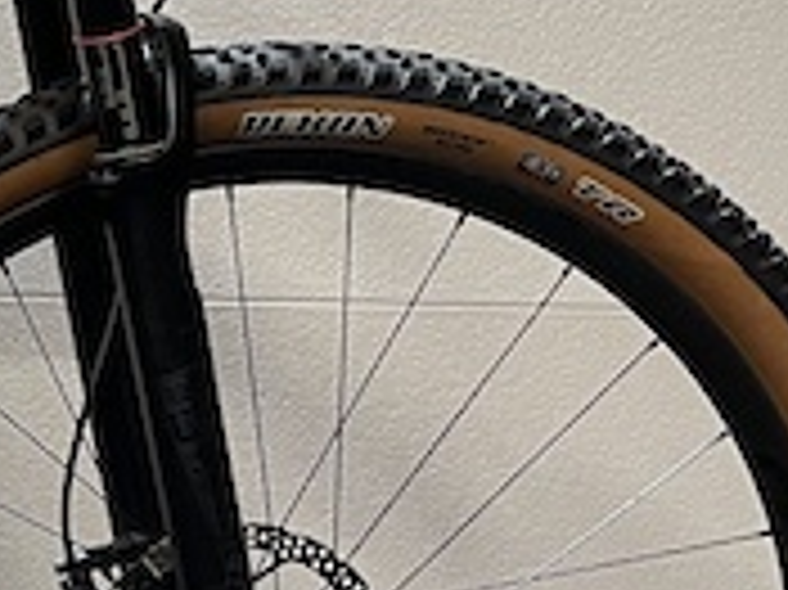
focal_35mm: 119
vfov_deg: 12.4
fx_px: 2707
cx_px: -711
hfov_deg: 14.3
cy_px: 347
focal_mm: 4.2
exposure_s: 1/60
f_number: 1.6
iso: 100
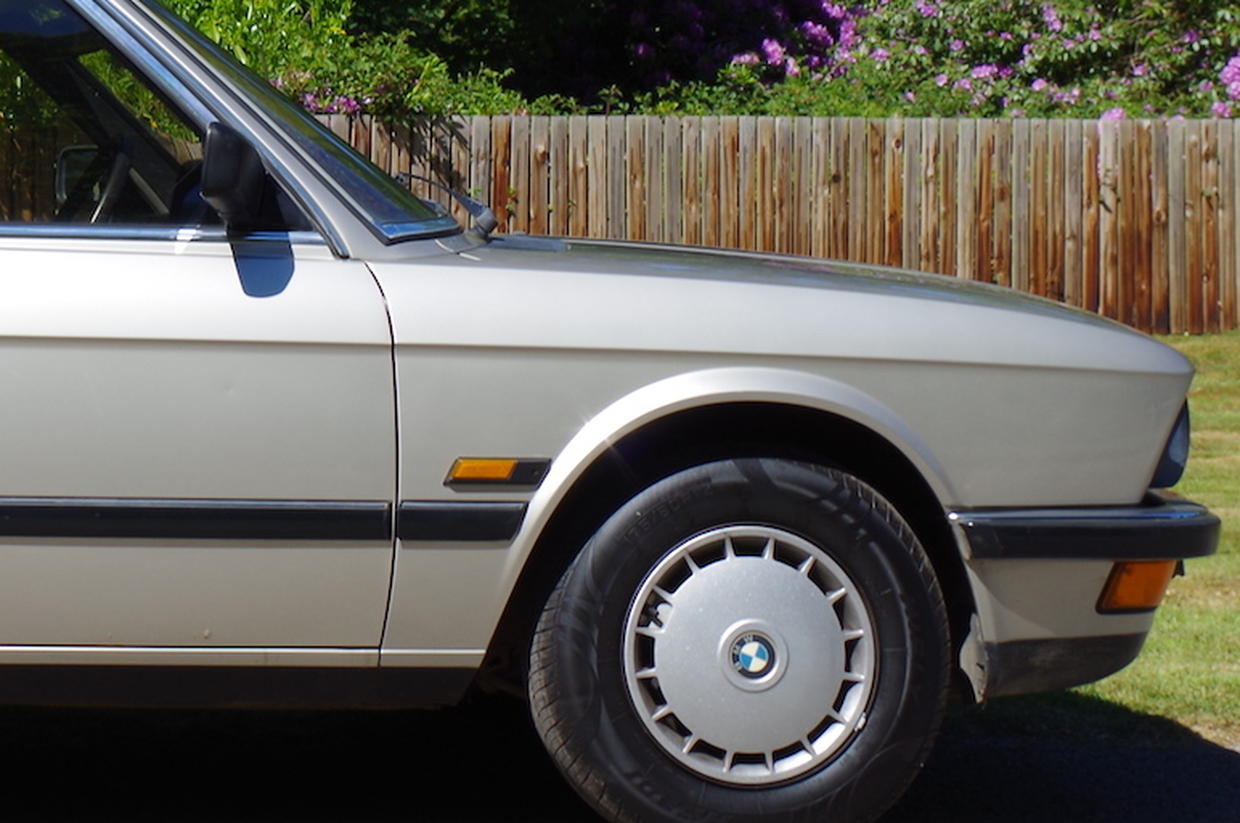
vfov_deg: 13.2
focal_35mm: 101
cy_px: -115
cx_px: -254
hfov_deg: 19.1
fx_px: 3473
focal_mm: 26.25
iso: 100
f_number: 11
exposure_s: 1/100
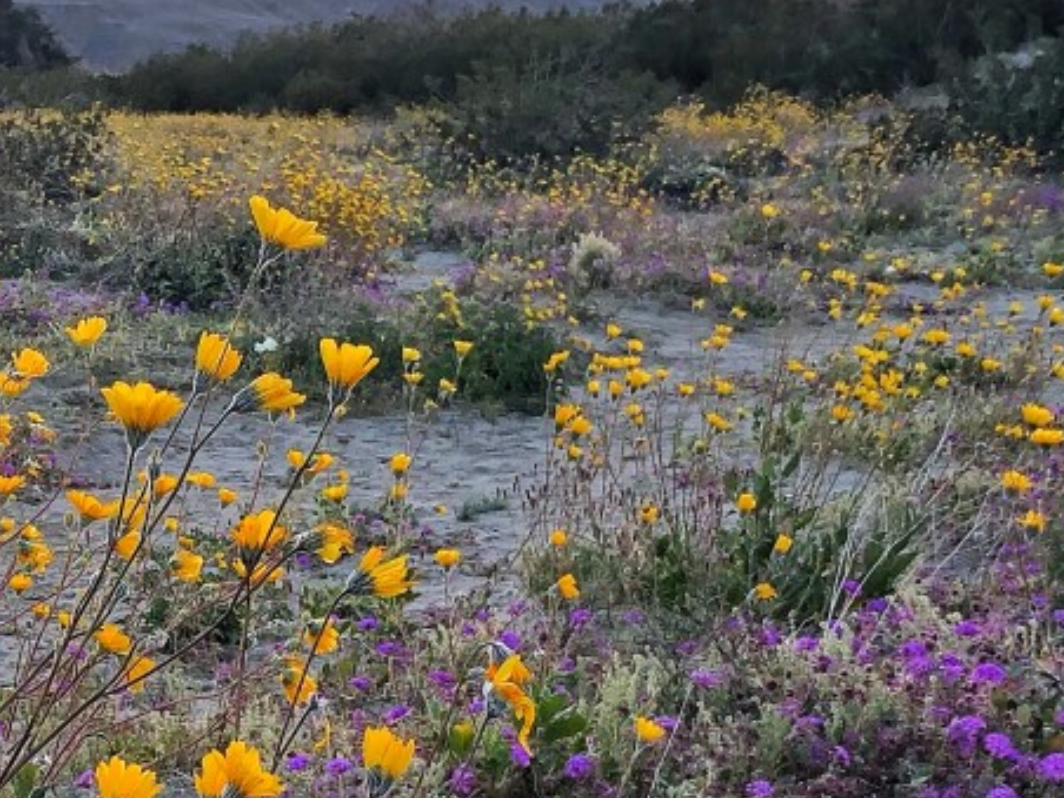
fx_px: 2859
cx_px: 45
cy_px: 587
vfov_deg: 15.8
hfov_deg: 20.5
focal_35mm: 93
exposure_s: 1/252
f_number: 1.8
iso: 20
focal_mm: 3.99
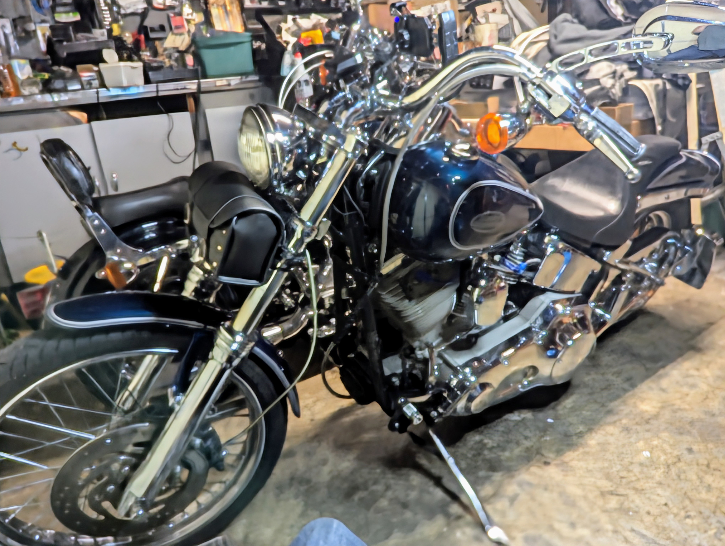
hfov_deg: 71.5
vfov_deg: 56.9
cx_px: 362
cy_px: 273
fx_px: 503
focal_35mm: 24
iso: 299
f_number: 1.85
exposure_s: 1/24
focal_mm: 6.81
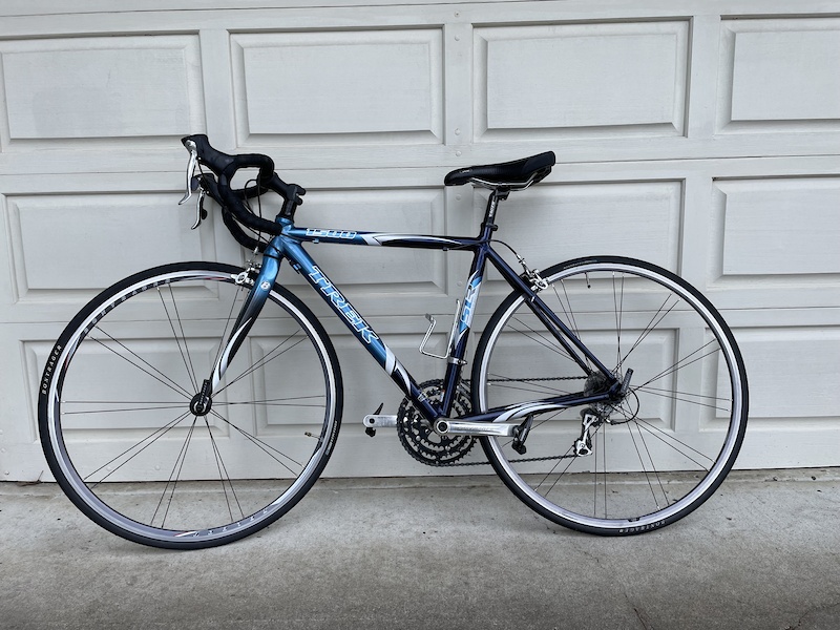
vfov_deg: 53.1
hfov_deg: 67.3
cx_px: 420
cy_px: 315
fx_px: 631
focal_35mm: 26
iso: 32
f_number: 1.6
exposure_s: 1/572
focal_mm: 4.2
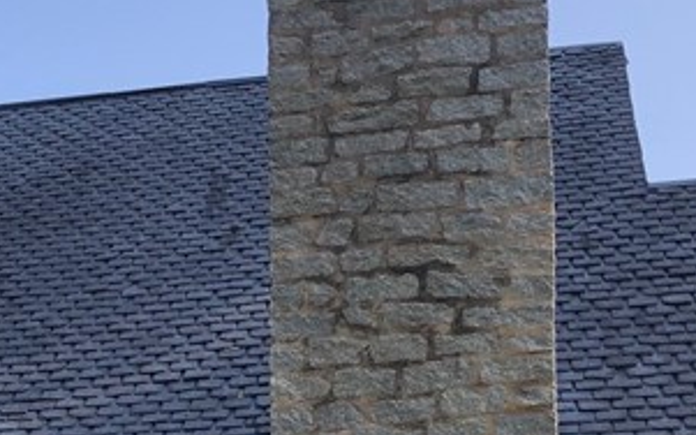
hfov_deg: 20.3
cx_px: 97
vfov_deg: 12.4
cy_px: 620
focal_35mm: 101
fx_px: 1915
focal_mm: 3.99
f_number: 1.8
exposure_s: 1/291
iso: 20
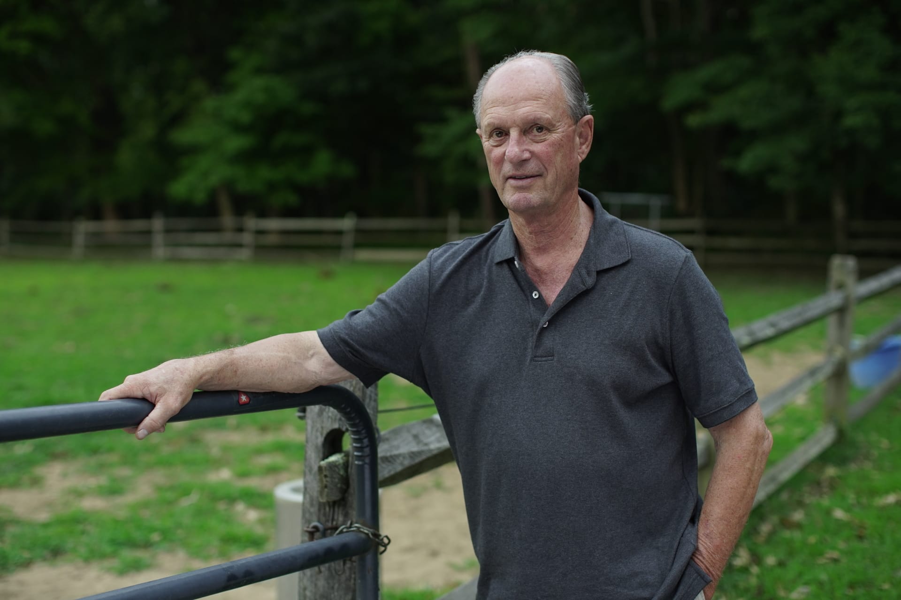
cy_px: 300
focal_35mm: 50
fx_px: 1251
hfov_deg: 39.6
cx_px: 450
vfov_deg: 27.0
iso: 800
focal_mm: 50
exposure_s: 1/320
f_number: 2.5
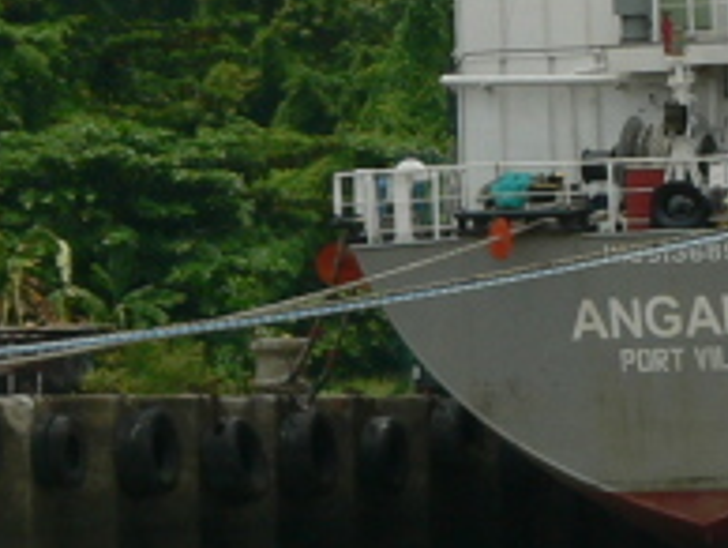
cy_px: -514
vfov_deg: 2.5
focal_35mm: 589
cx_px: 1475
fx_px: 12402
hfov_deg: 3.3
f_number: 5.6
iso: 80
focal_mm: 23.8
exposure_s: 1/500
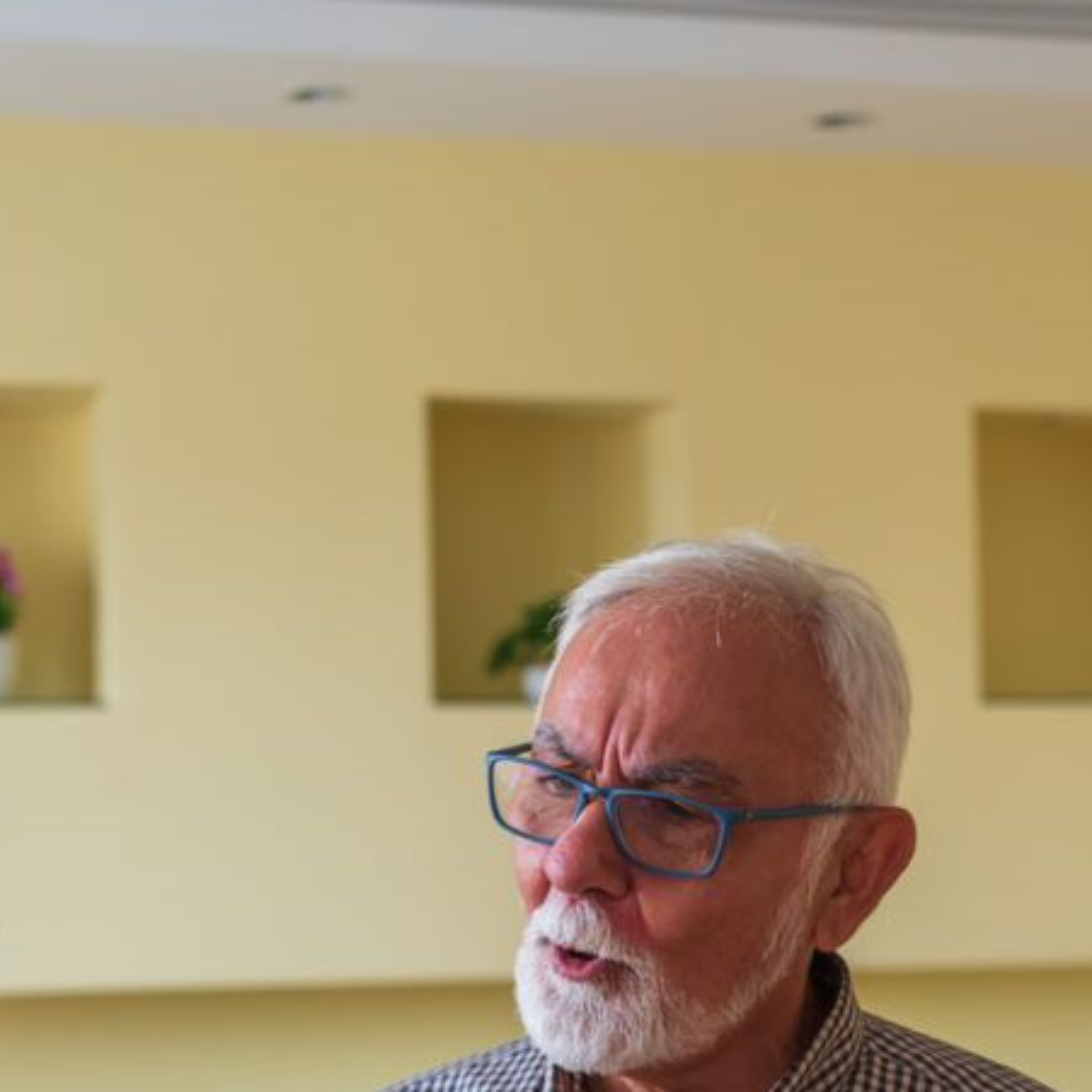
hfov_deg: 21.4
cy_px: 800
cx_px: 489
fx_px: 2891
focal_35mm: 81
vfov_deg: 21.2
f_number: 2.8
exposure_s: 1/160
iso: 640
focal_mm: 42
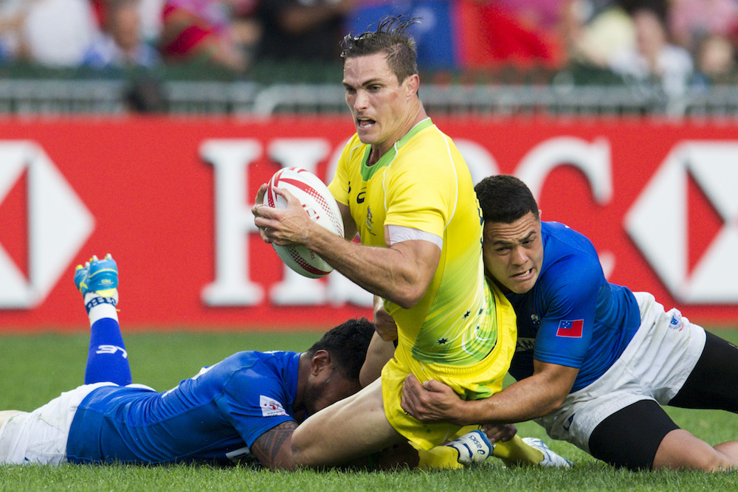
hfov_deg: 5.2
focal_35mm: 400
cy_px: 246
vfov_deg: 3.4
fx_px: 8201
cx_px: 369
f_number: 4
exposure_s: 1/1600
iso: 1600
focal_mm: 400
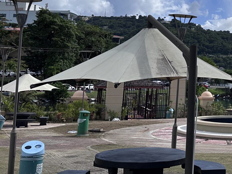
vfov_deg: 21.8
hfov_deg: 27.1
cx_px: 252
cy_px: 20
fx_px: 442
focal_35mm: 66
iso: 80
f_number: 1.78
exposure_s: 1/9709
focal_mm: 6.86
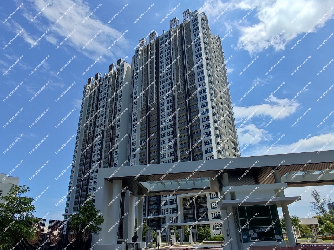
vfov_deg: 78.1
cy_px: 125
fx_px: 154
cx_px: 167
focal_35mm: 16
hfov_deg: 94.5
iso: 50
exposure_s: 1/1156
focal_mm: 1.65
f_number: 2.2
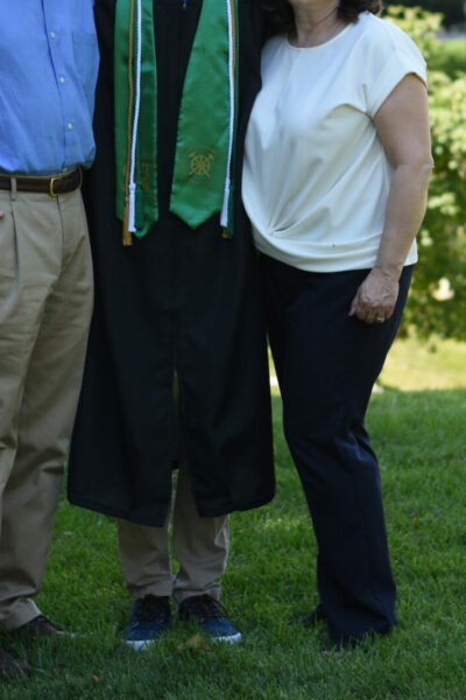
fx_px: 2796
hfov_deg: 9.5
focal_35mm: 144
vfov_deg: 14.2
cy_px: 210
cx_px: 177
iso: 280
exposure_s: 1/1600
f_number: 2.2
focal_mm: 50
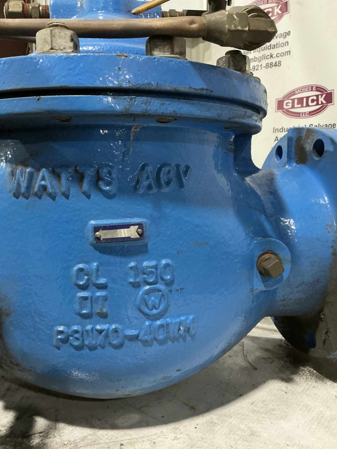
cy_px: 224
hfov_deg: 49.7
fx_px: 363
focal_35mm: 28
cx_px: 168
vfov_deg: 63.4
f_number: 1.8
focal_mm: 3
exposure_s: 1/40
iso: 320
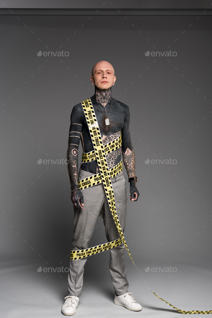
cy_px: 159
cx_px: 106
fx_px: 750
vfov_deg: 23.9
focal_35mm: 85
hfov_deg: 16.1
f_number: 5
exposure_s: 1/160
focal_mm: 85
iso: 100
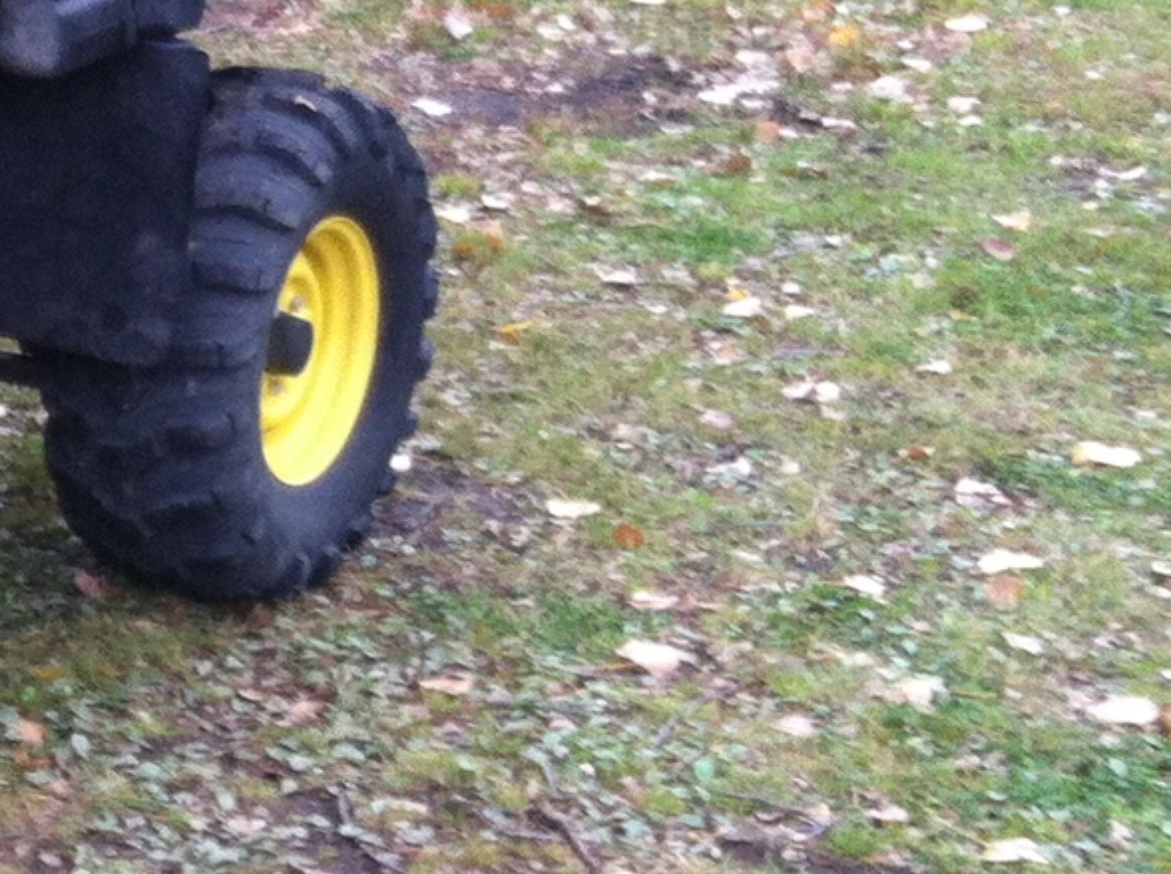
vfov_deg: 12.0
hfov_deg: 14.9
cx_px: -619
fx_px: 4120
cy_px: -34
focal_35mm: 122
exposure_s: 1/120
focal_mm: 3.85
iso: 125
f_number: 2.8
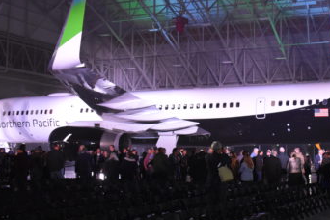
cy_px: 114
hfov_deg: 35.2
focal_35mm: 55
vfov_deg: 24.6
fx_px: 504
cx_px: 261
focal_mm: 18
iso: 3200
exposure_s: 1/125
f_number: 3.5
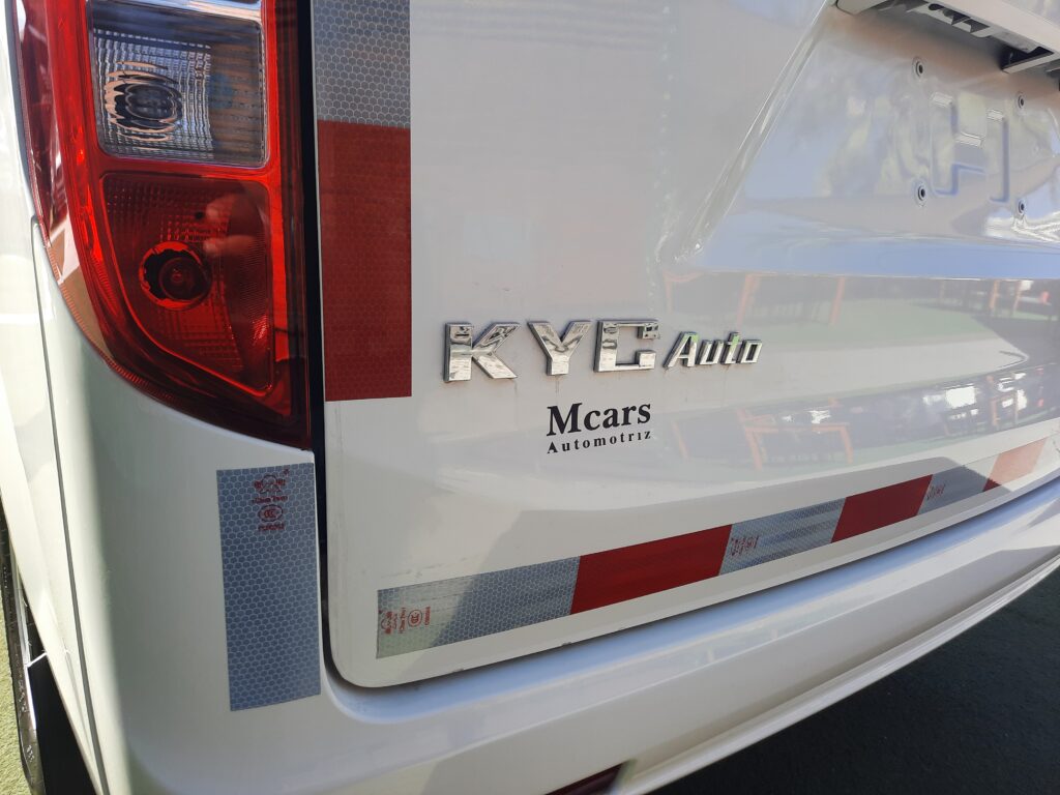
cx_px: 530
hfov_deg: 69.4
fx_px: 766
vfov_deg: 54.9
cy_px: 398
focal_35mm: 25
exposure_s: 1/346
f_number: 2
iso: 32
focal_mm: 4.6
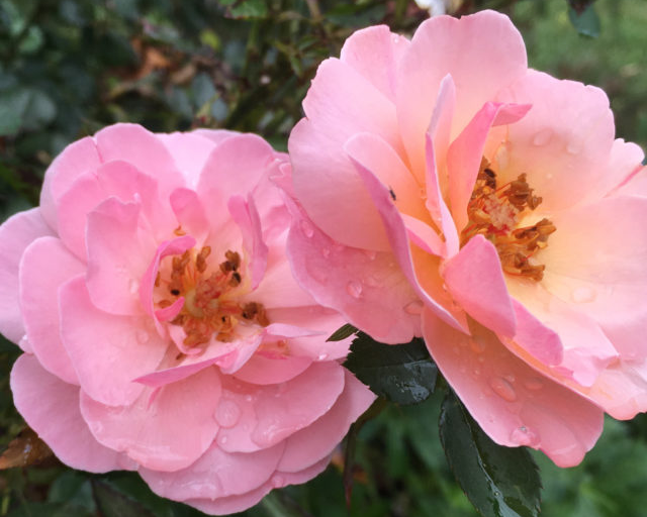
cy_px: 253
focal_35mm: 31
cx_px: 338
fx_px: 594
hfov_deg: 57.2
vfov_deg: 47.1
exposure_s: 1/437
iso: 25
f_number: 2.2
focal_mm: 4.15
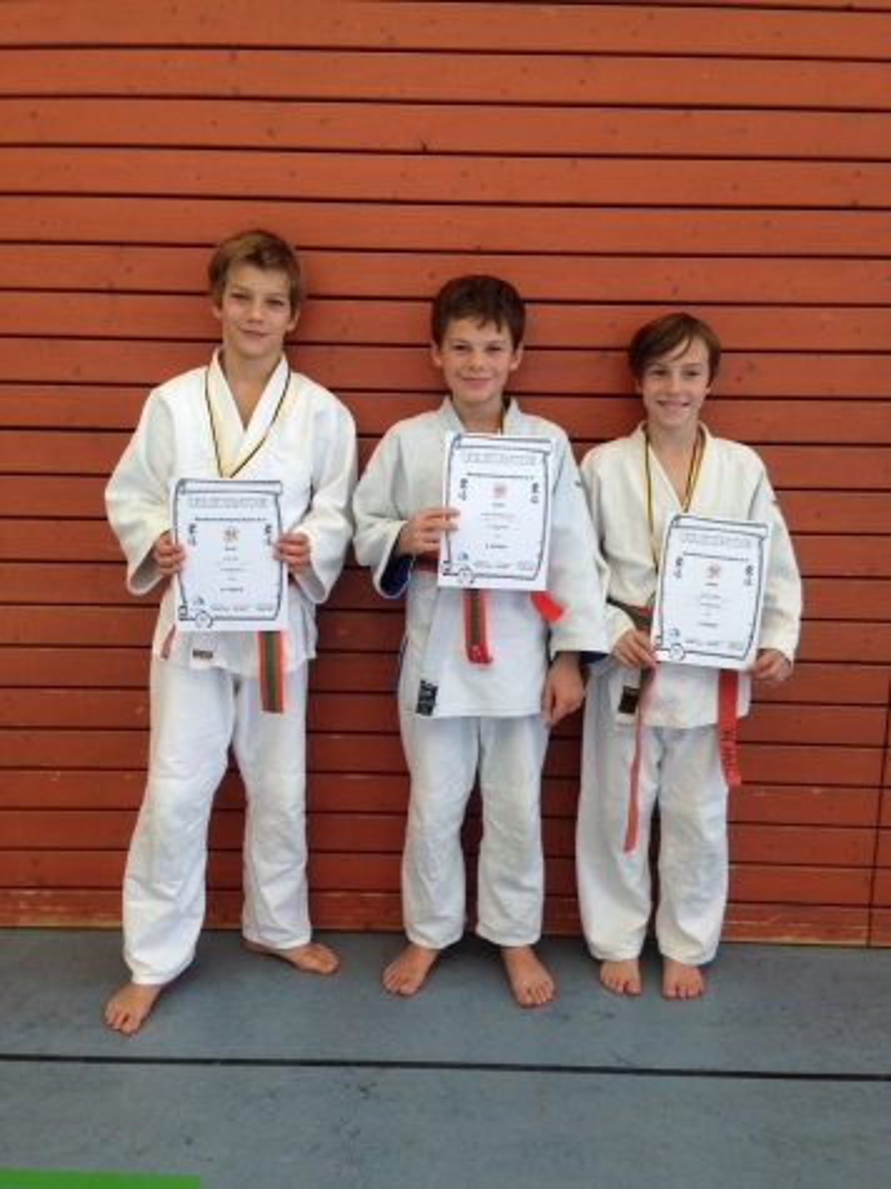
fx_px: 1133
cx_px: 446
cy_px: 594
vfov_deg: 55.4
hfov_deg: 42.9
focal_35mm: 33
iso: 50
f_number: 2.4
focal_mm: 4.12
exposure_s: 1/120
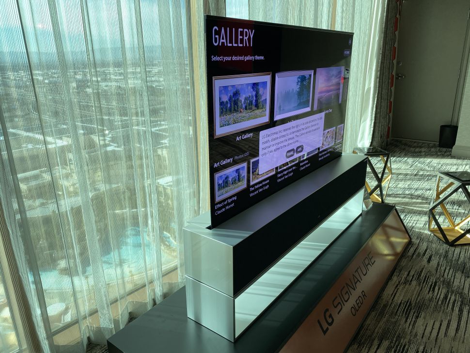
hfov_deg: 67.3
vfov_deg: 53.1
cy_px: 176
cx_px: 235
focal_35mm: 26
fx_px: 353
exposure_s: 1/120
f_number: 1.8
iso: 40
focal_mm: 4.25
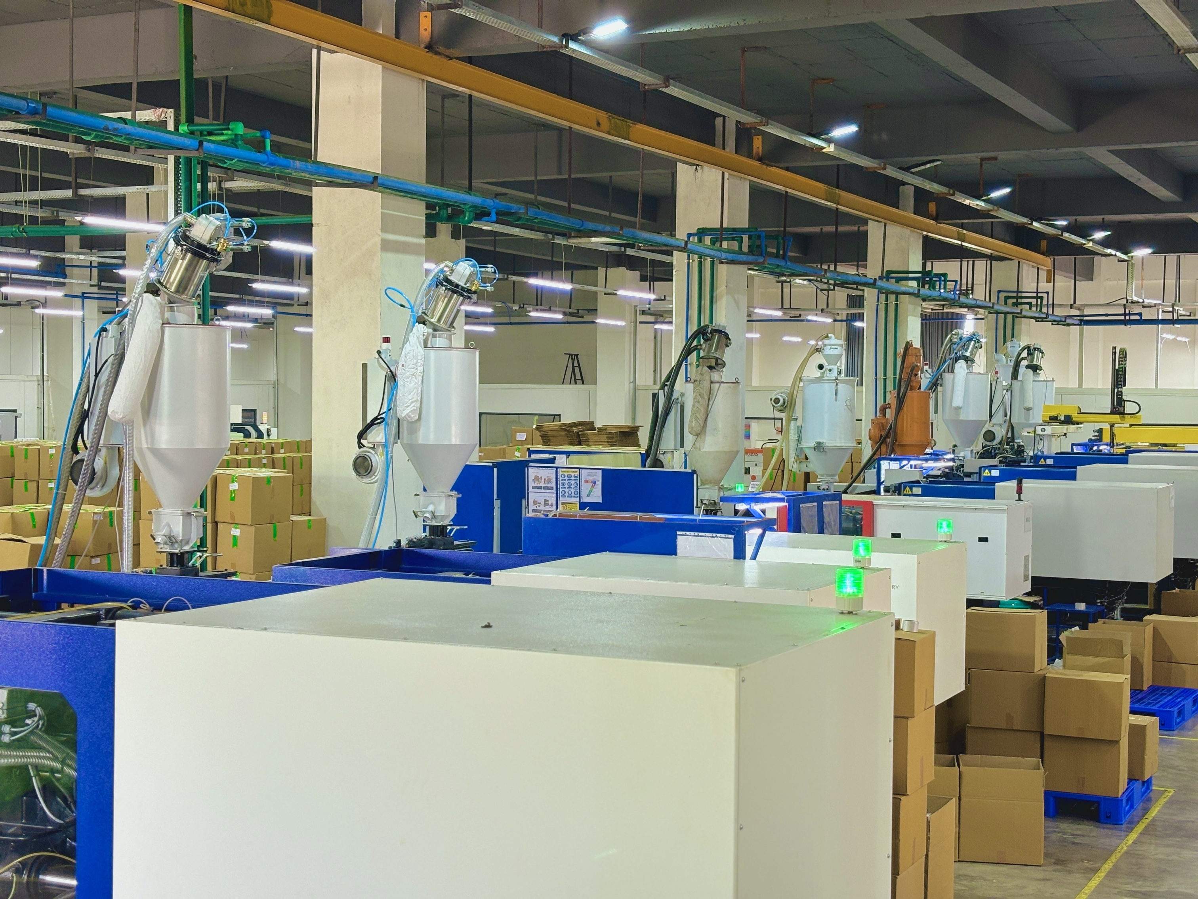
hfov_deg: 36.8
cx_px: 599
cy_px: 450
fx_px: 1800
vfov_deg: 28.0
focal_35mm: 52
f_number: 1.6
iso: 64
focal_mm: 5.96
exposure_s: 1/50
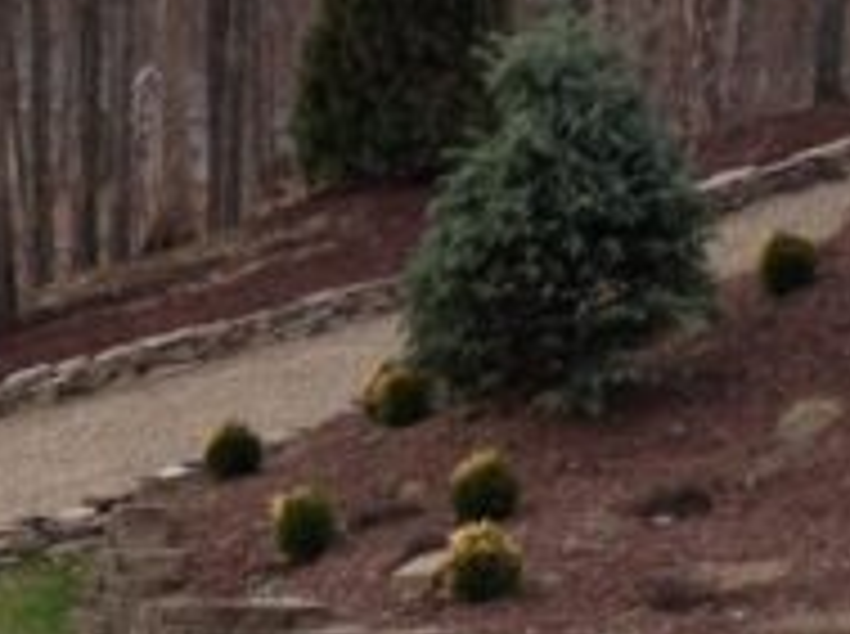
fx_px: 4657
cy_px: 1219
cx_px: -697
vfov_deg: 7.5
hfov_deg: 9.9
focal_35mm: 190
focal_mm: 4.28
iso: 50
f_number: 2.4
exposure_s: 1/428
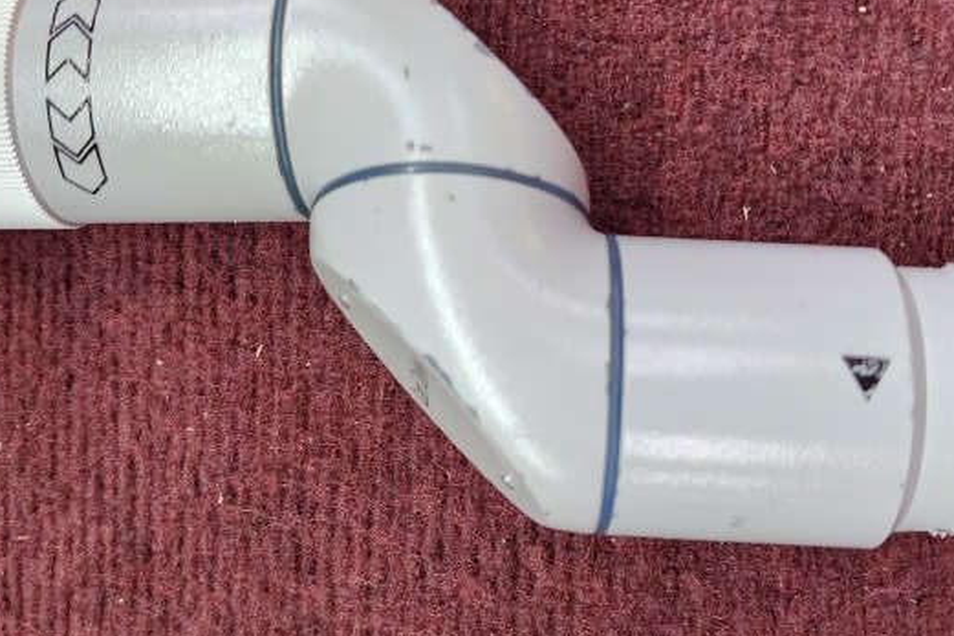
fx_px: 1245
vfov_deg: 28.5
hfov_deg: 41.9
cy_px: 235
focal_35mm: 47
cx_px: 472
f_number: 1.8
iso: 250
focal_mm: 6.4
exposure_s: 1/120
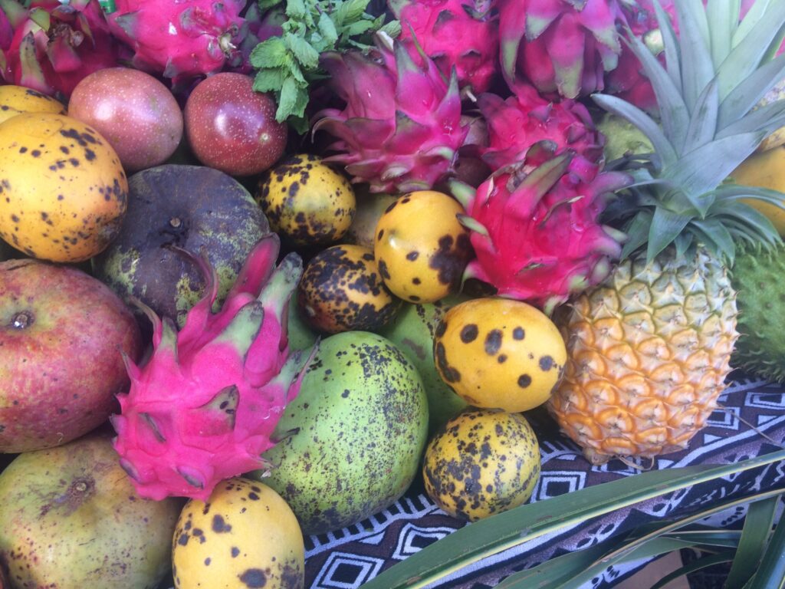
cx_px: 392
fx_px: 658
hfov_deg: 61.7
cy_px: 294
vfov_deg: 48.2
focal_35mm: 29
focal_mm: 4.15
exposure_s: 1/100
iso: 40
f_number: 2.2
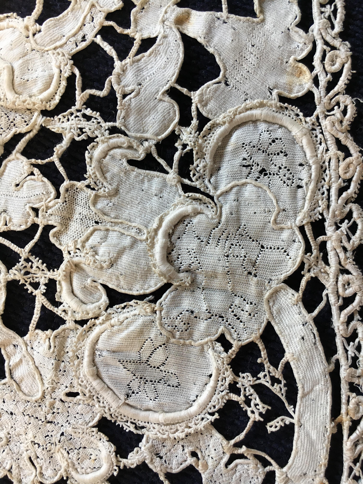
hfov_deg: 48.2
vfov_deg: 61.7
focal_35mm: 29
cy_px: 242
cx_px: 182
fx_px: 405
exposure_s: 1/33
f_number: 2.2
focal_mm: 4.15
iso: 40
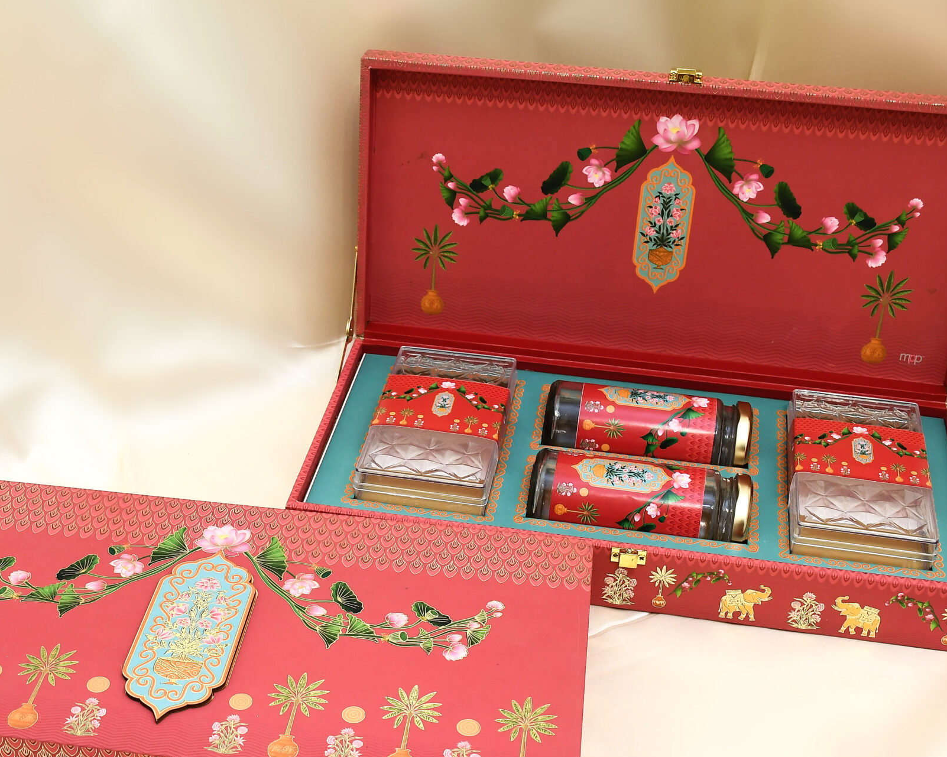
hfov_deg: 34.6
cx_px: 368
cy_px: 461
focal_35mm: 54
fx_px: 1513
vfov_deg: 28.0
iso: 400
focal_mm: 24
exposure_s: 1/160
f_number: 6.3
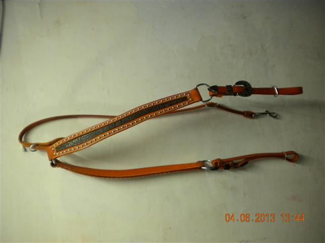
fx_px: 329
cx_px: 162
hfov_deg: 52.6
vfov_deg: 40.7
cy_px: 122
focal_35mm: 35
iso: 400
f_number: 3.1
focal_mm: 6.3
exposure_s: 1/33.7
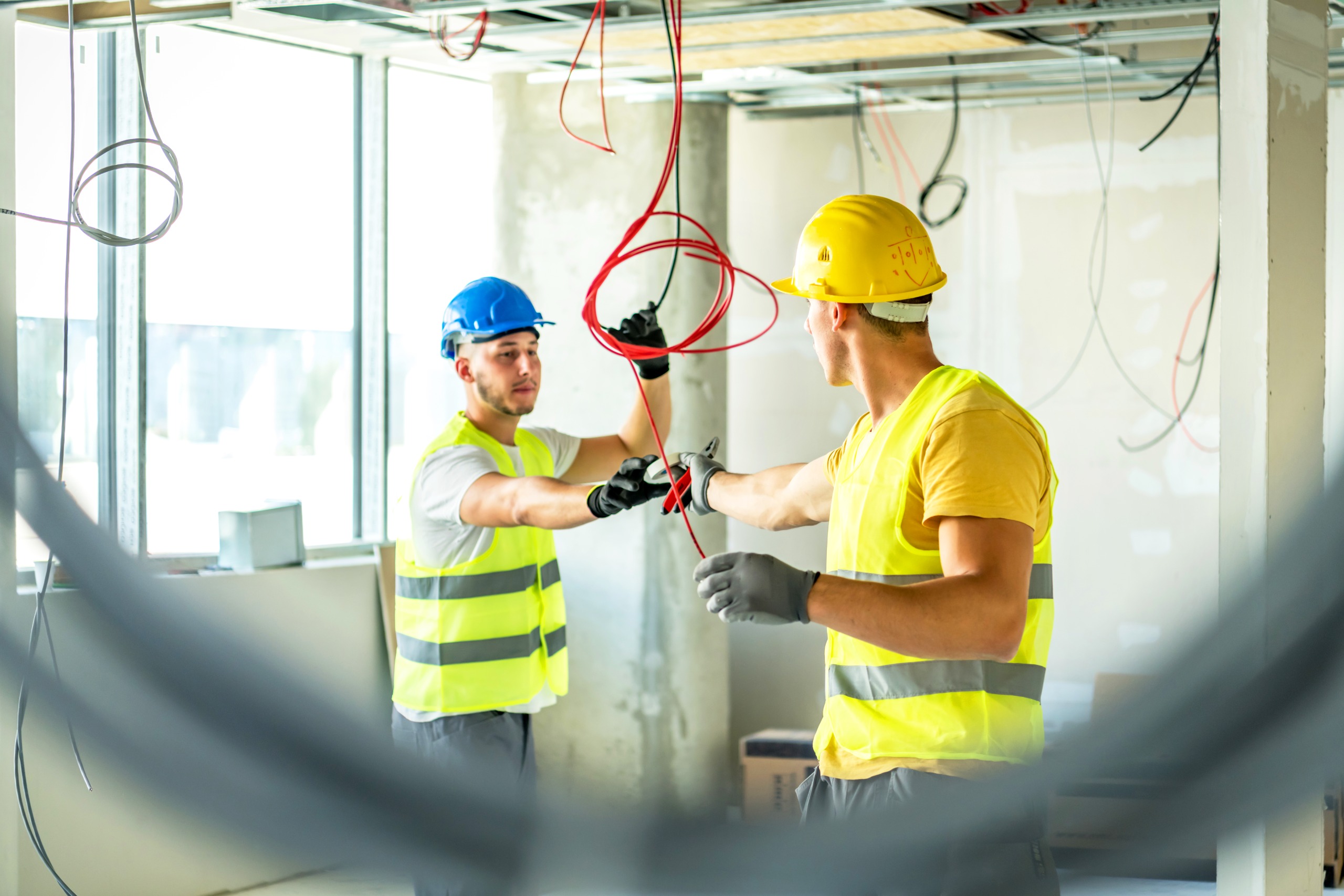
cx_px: 672
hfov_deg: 28.8
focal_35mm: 70
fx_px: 2613
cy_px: 448
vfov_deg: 19.5
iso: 400
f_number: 3.2
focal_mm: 70
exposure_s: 1/160
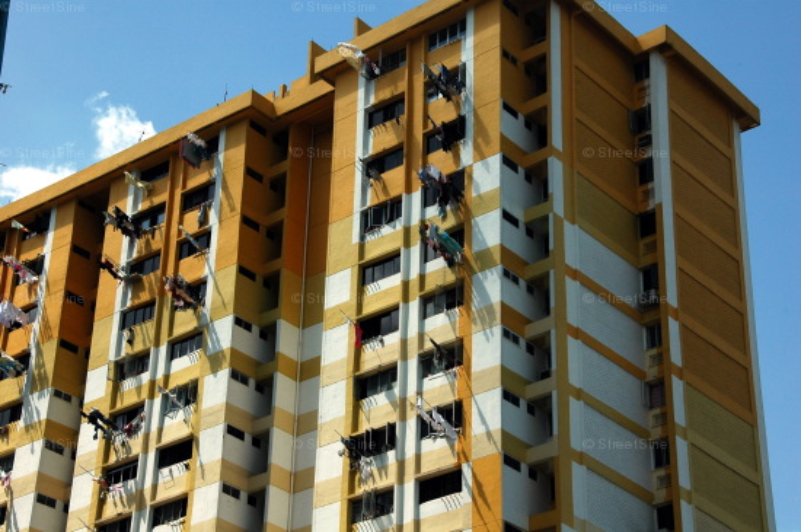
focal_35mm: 82
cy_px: 266
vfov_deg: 16.5
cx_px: 400
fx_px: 1833
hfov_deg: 24.7
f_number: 13
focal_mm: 55
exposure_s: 1/400
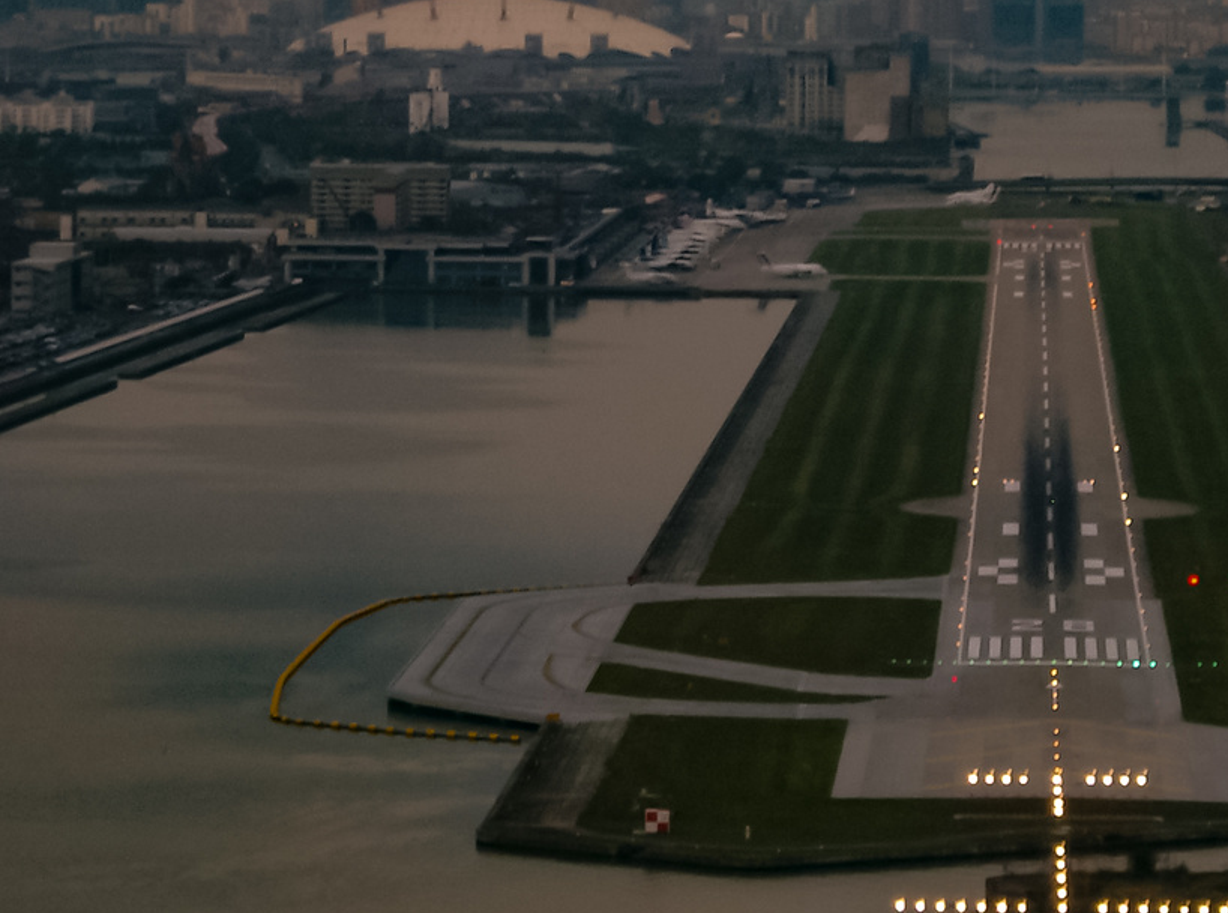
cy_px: 494
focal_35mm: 199
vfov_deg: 7.4
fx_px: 7037
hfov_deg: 10.0
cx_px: 910
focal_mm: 22.8
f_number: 4.8
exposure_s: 1/320
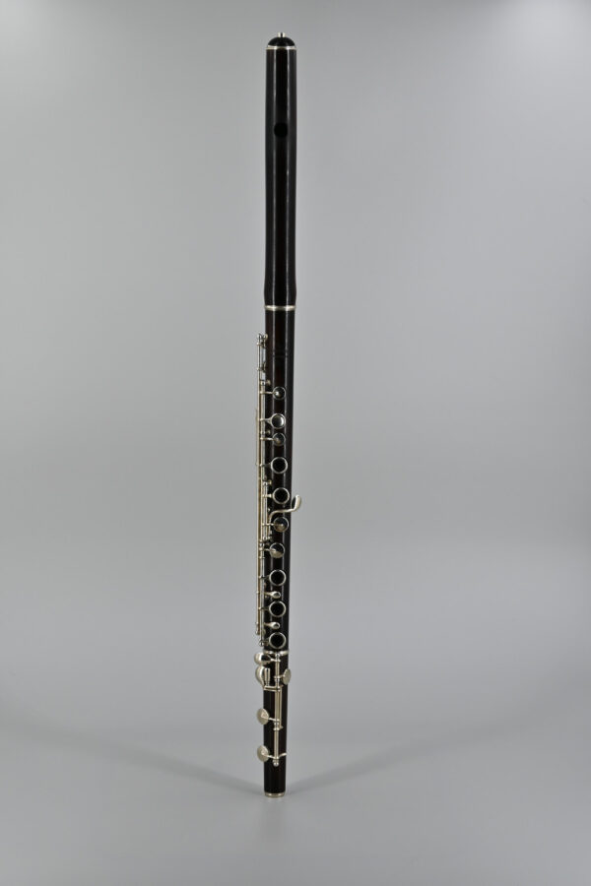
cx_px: 296
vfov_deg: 28.6
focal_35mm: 70
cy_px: 443
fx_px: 1736
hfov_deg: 19.3
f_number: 6
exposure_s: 1/160
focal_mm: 47
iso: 100
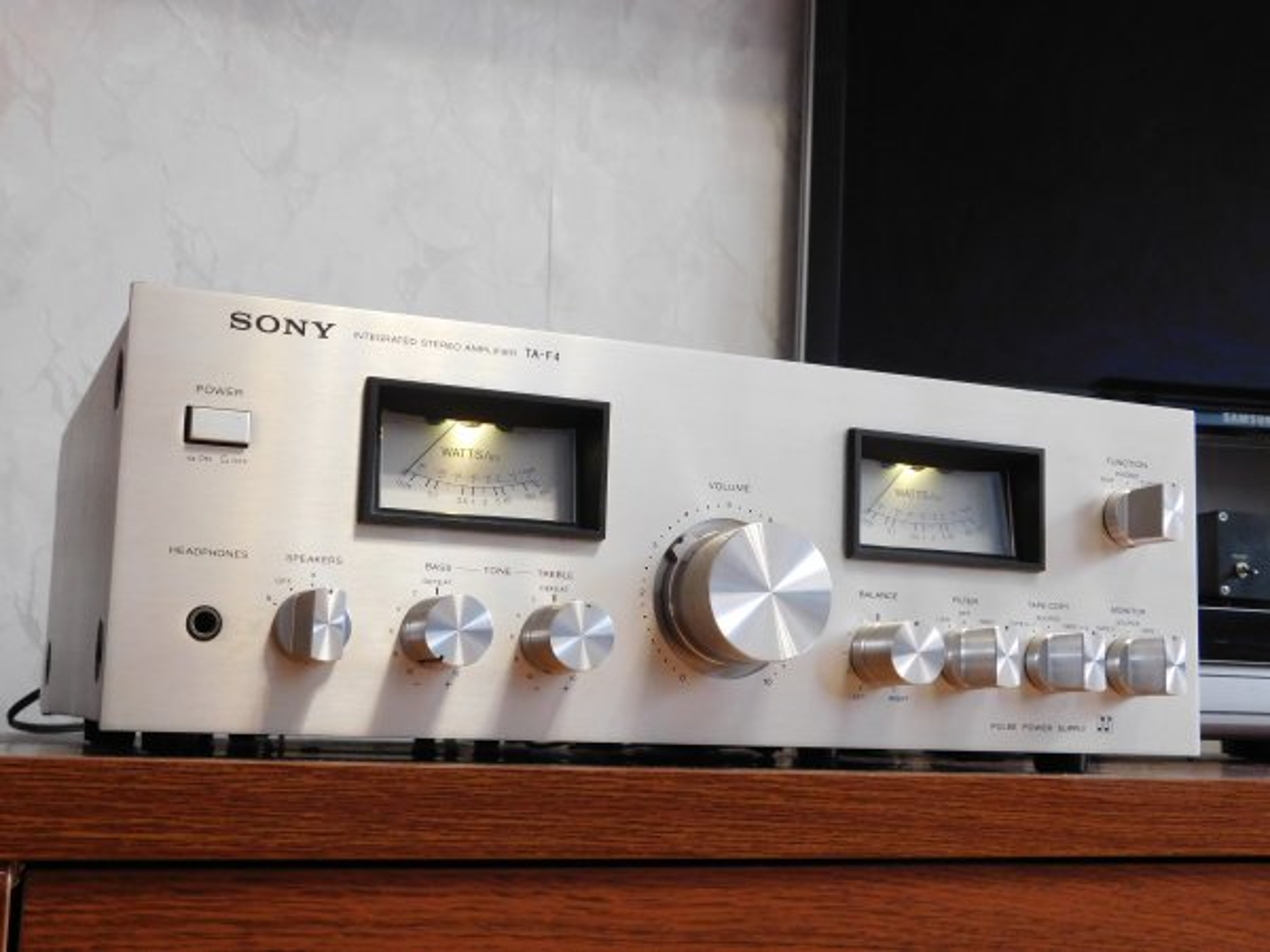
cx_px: 635
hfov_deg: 42.1
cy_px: 476
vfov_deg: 32.2
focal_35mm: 45
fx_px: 1651
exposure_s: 1/25
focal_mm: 8
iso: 400
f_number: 3.7
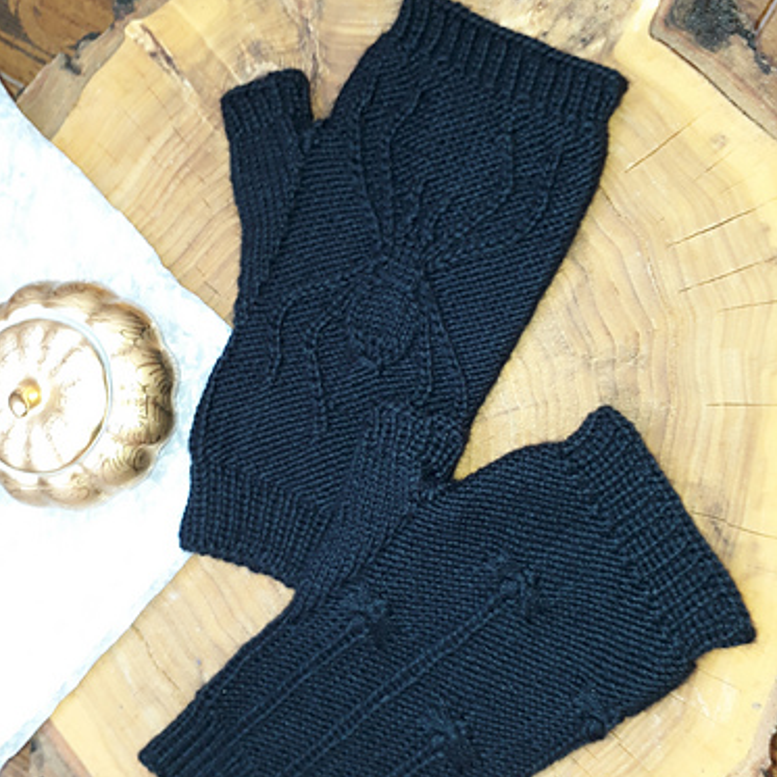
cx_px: 388
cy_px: 427
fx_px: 813
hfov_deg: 51.1
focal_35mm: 32
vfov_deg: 51.0
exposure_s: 1/33
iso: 50
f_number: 1.9
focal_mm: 3.6
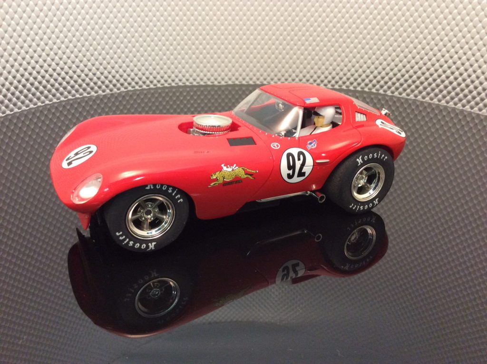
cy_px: 182
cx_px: 244
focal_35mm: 32
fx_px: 450
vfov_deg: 44.1
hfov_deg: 56.9
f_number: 2.4
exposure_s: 1/24
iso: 160
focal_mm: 3.3
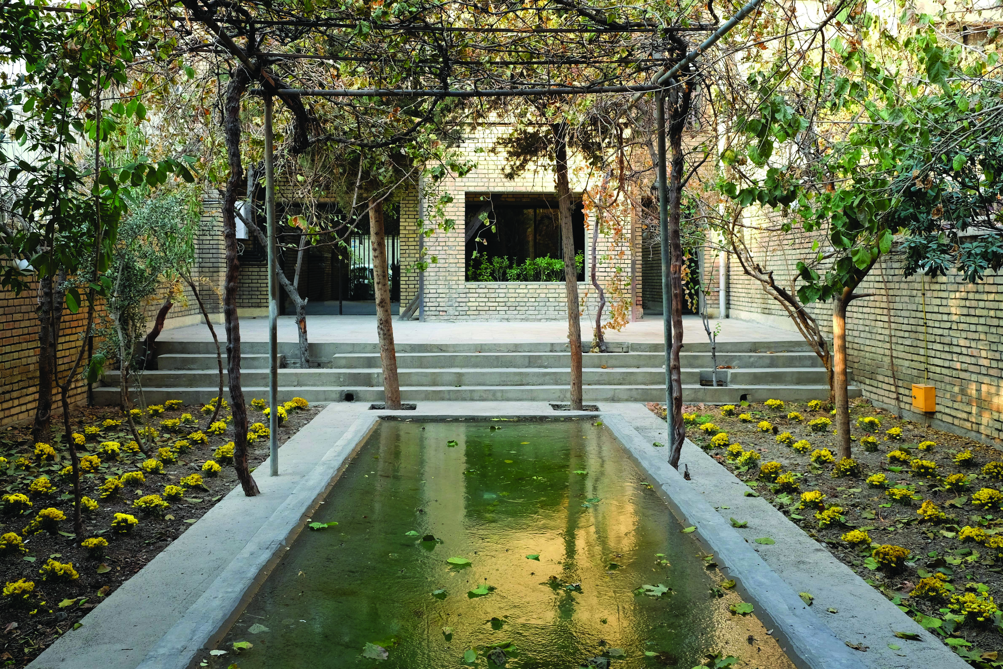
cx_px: 502
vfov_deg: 42.3
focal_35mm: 31
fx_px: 864
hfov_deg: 60.3
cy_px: 334
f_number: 5
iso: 400
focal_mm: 20.5
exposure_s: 1/80
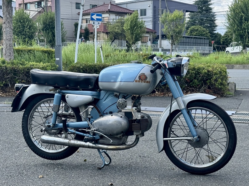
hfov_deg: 39.7
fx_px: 345
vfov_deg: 30.2
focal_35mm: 48
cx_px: 124
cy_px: 93
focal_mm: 6.76
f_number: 1.78
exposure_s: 1/802
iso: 64
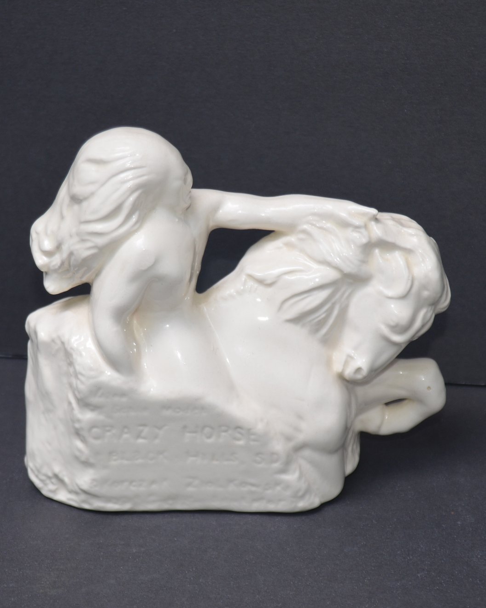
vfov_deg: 19.6
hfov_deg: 15.7
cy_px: 304
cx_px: 210
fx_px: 1762
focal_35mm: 98
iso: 400
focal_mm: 46
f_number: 4.8
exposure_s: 1/160
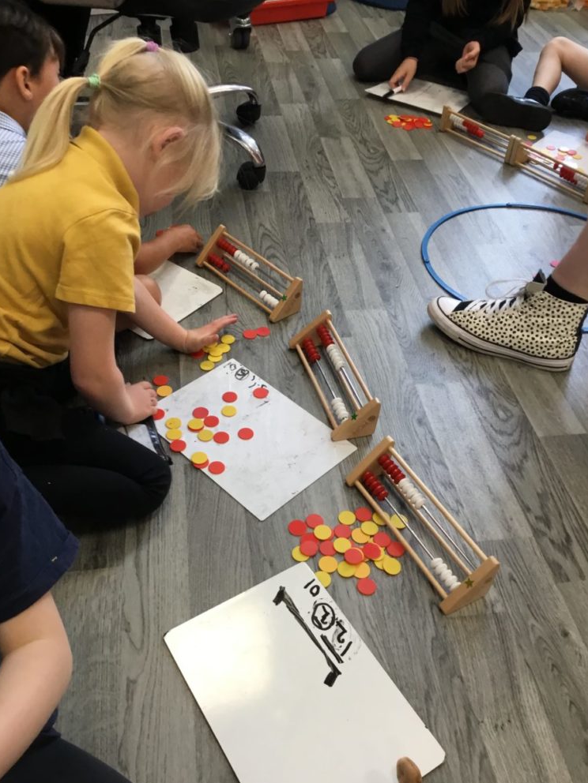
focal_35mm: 32
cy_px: 403
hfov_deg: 44.2
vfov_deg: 56.8
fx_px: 725
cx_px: 296
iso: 32
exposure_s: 1/33
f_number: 2.4
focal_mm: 3.3
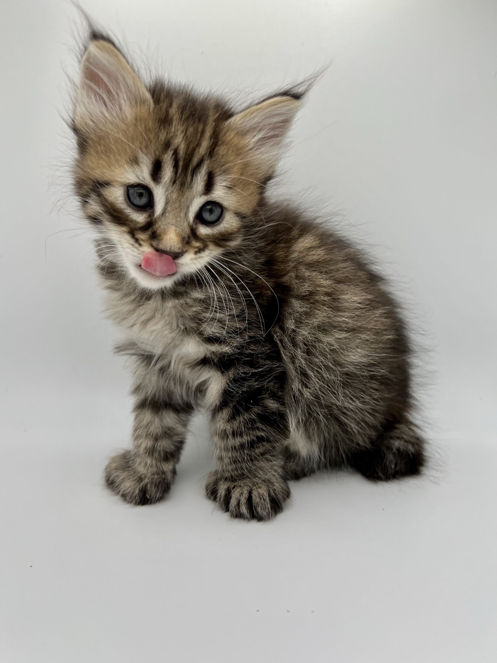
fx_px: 517
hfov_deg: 51.4
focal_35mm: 27
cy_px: 330
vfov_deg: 65.3
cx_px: 246
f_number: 1.5
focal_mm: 5.7
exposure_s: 1/687
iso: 50
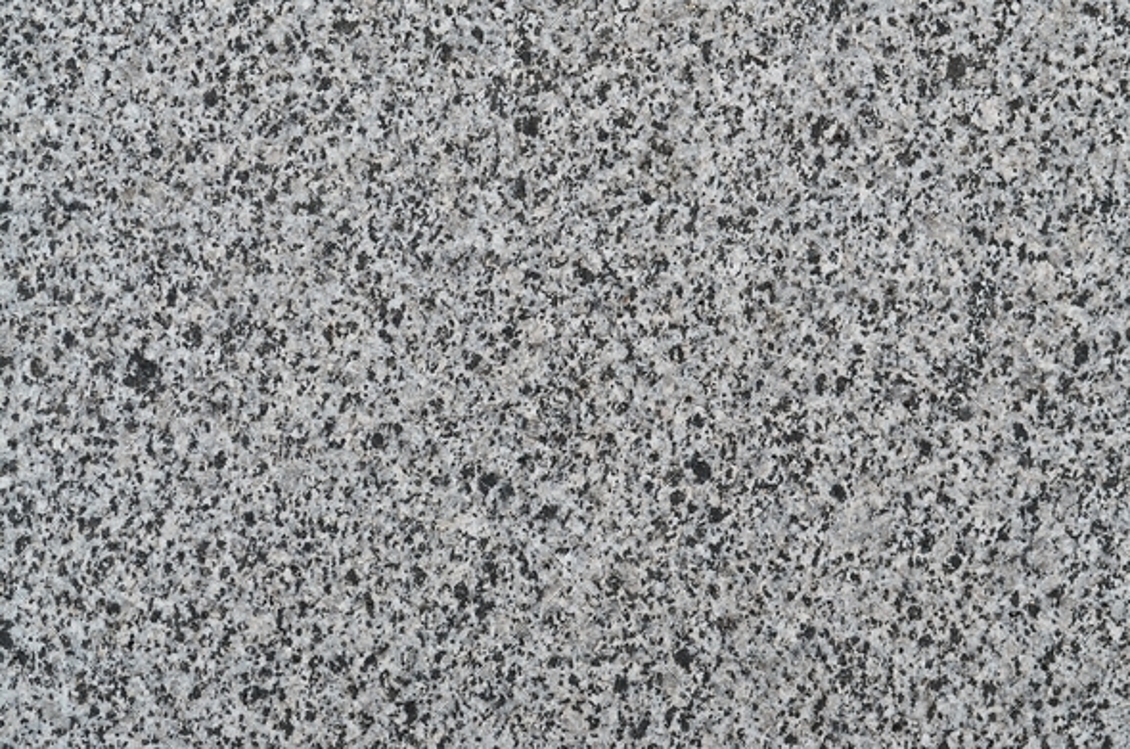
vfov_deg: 18.1
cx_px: 565
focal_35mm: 75
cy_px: 374
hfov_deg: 27.0
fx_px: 2350
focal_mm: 50
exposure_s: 1/160
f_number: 1.8
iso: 100
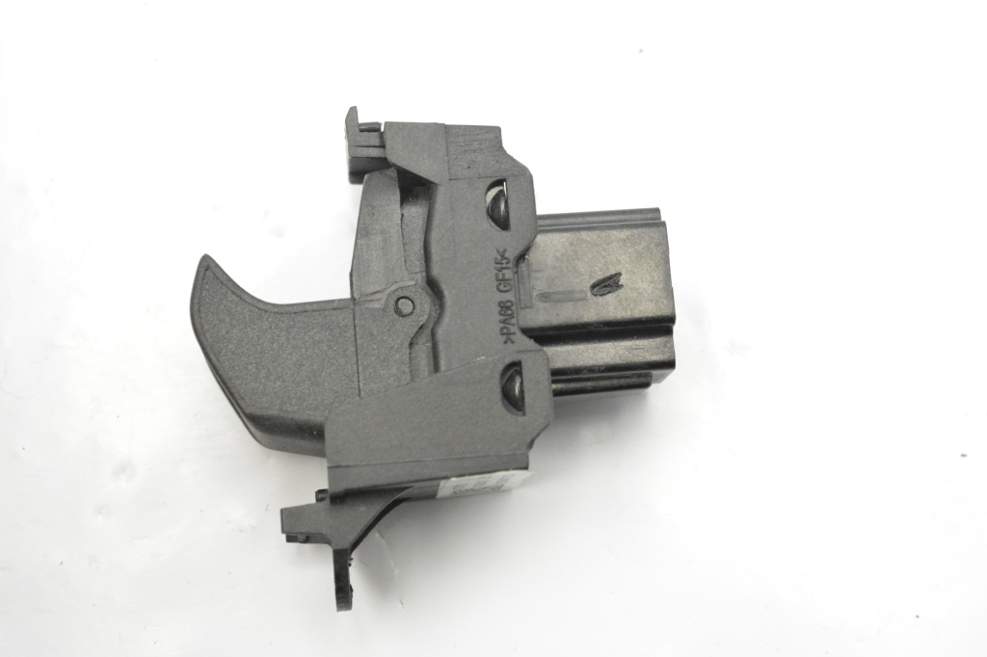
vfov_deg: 18.9
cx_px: 494
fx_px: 1973
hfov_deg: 28.1
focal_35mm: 72
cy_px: 328
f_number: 9
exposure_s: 1/320
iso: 6400
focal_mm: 48
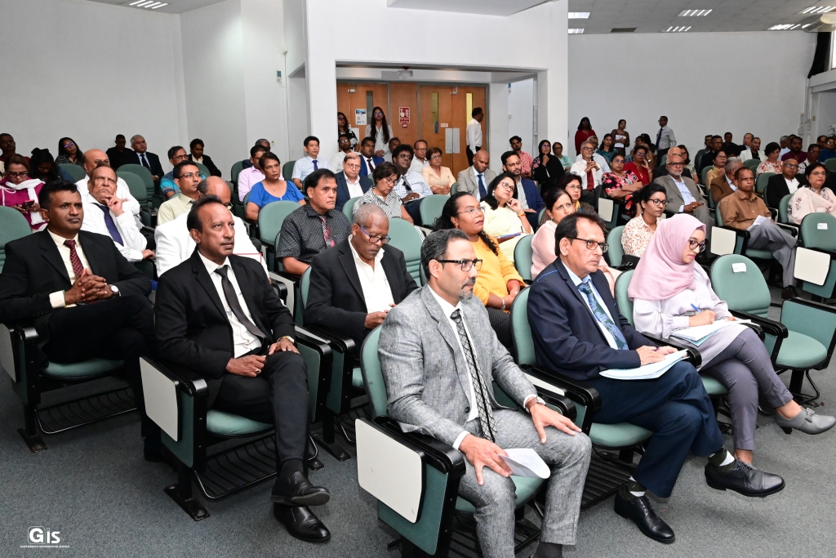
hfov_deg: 73.7
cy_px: 279
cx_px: 418
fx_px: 557
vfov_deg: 53.1
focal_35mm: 24
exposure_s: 1/160
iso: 10000
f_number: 10
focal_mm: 24
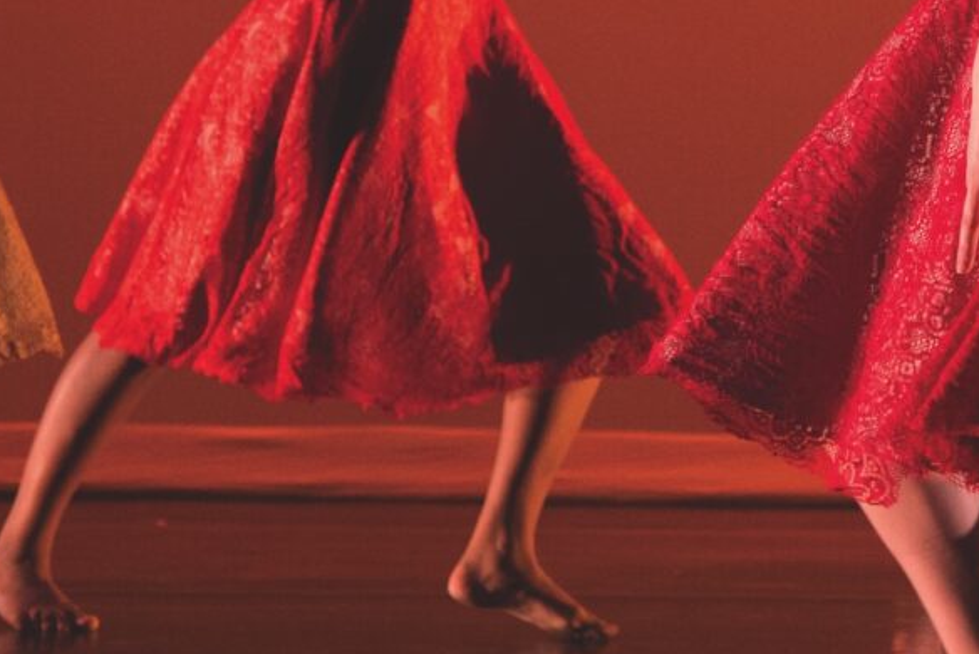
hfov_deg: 8.9
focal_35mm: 228
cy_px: -128
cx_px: 1241
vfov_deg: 6.0
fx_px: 6203
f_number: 4
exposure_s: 1/320
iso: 4000
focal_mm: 65
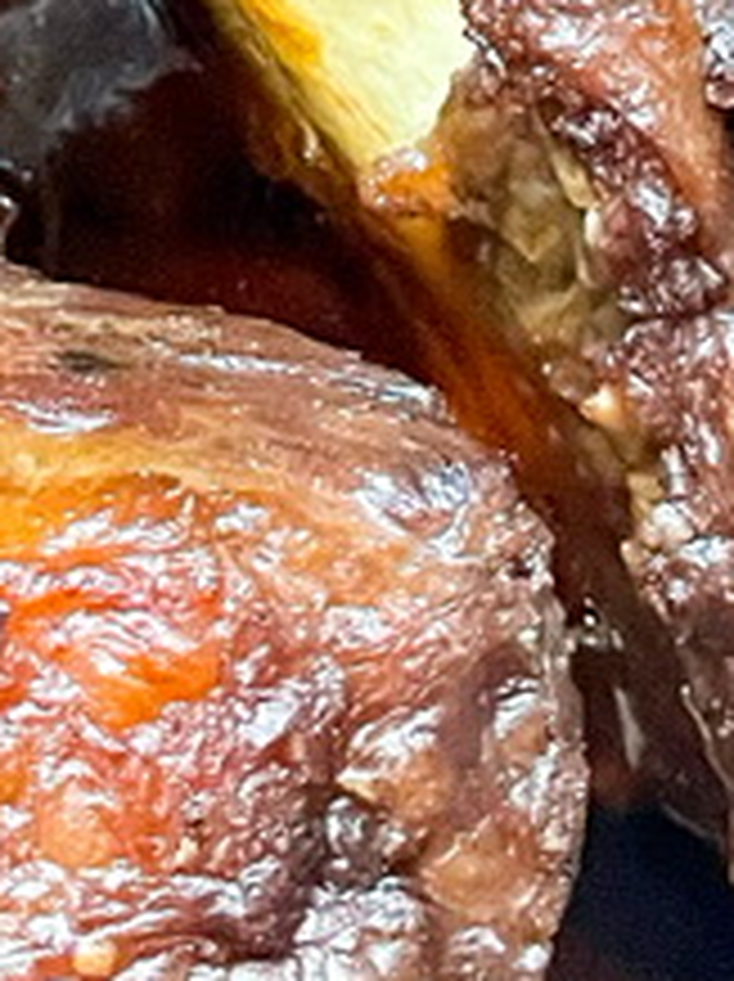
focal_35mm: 153
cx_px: -333
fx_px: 4334
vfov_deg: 11.3
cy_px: -1192
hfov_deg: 9.4
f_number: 1.6
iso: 640
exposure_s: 1/35
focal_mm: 4.2
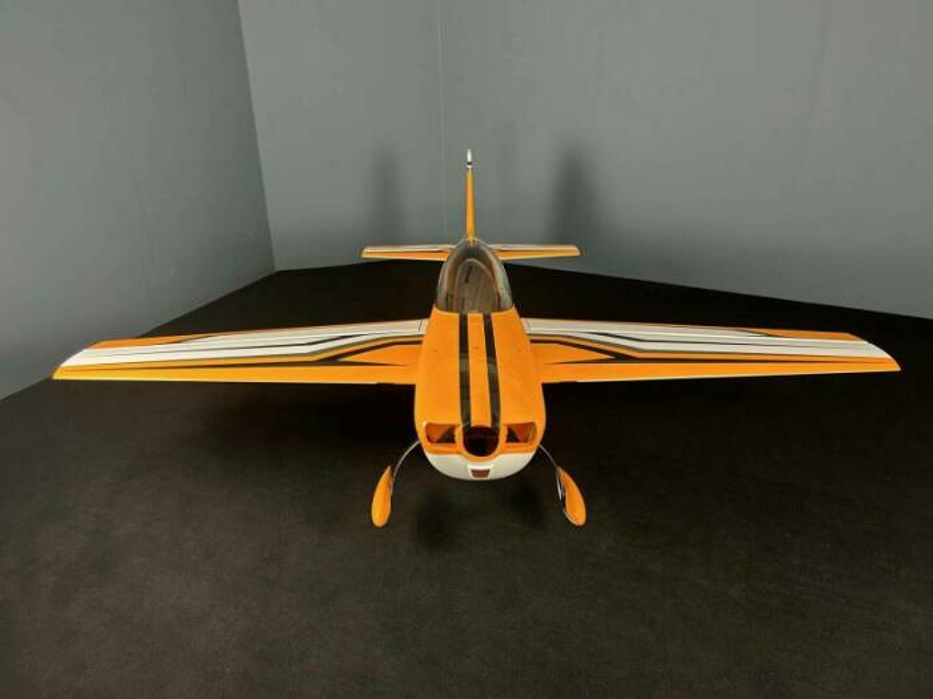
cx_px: 466
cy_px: 350
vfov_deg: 53.1
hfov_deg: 67.3
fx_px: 701
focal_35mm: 26
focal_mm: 5.7
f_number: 1.5
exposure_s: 1/50
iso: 100
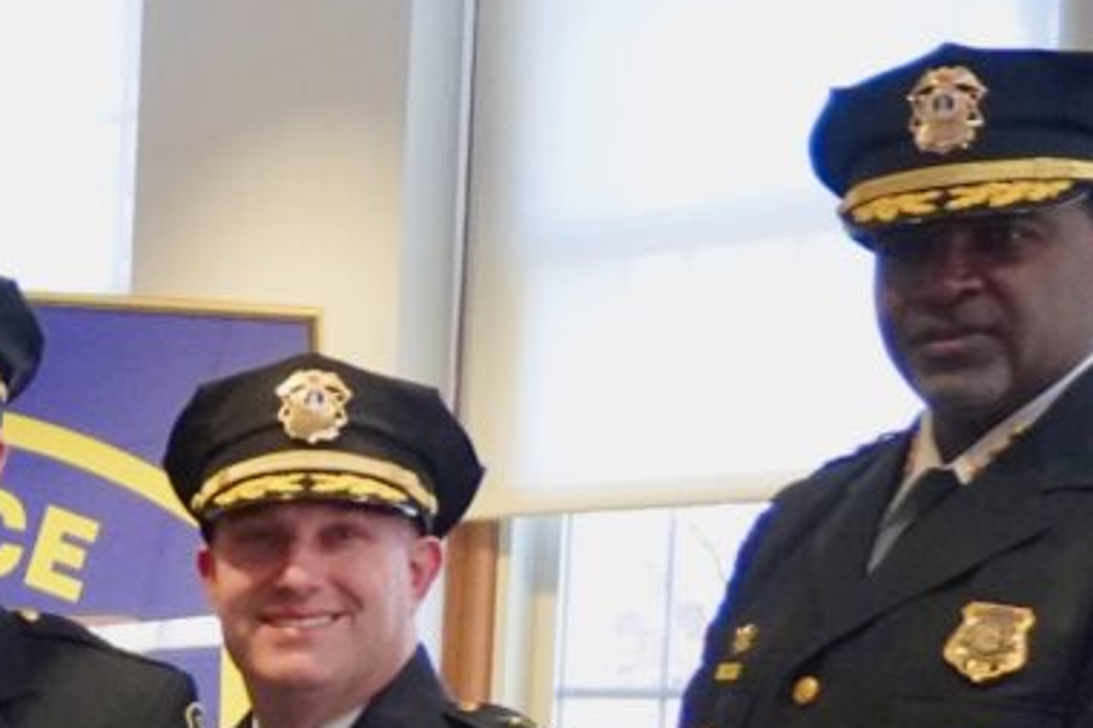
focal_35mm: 151
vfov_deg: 8.8
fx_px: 4585
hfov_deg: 12.3
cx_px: -961
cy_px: 1132
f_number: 4.5
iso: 4000
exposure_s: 1/160
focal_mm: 25
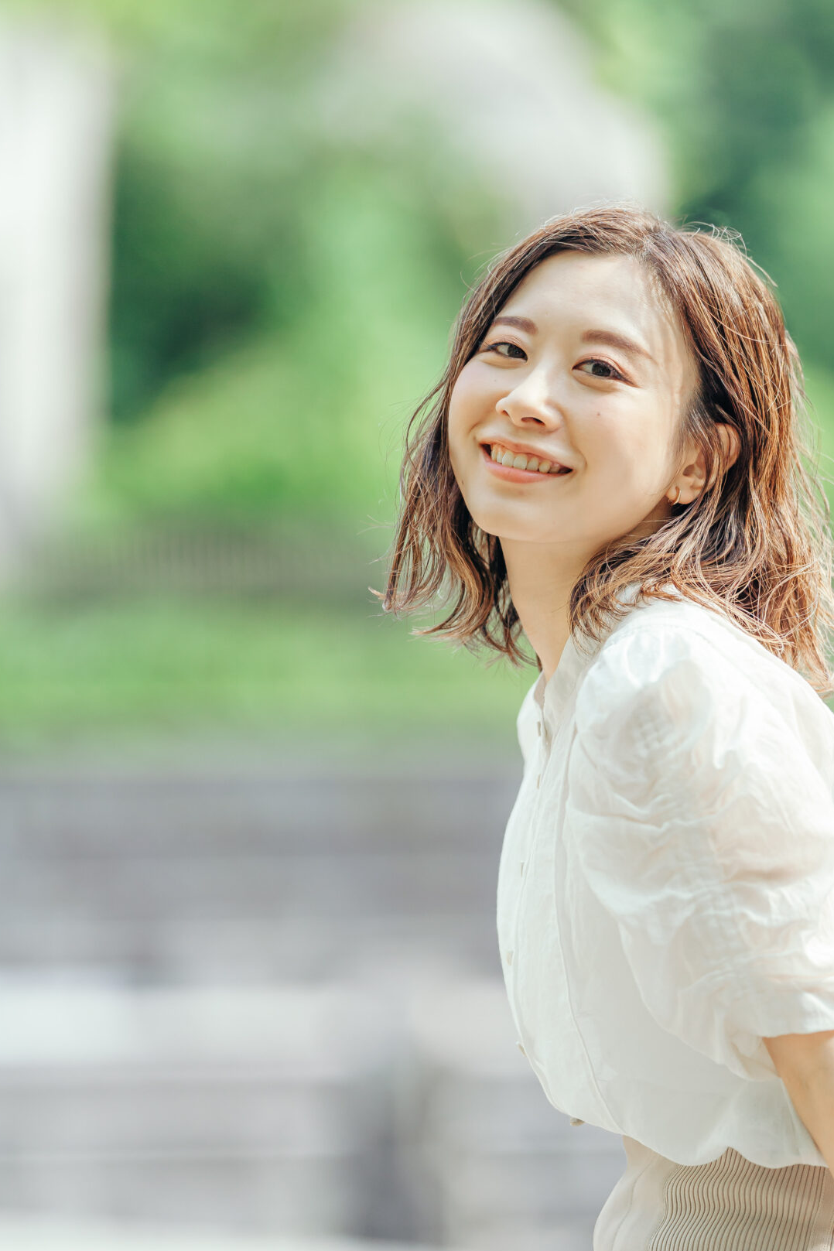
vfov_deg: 12.0
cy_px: 730
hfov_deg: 8.0
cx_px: 485
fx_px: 5942
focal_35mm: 171
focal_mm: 135
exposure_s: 1/1600
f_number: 2
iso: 320
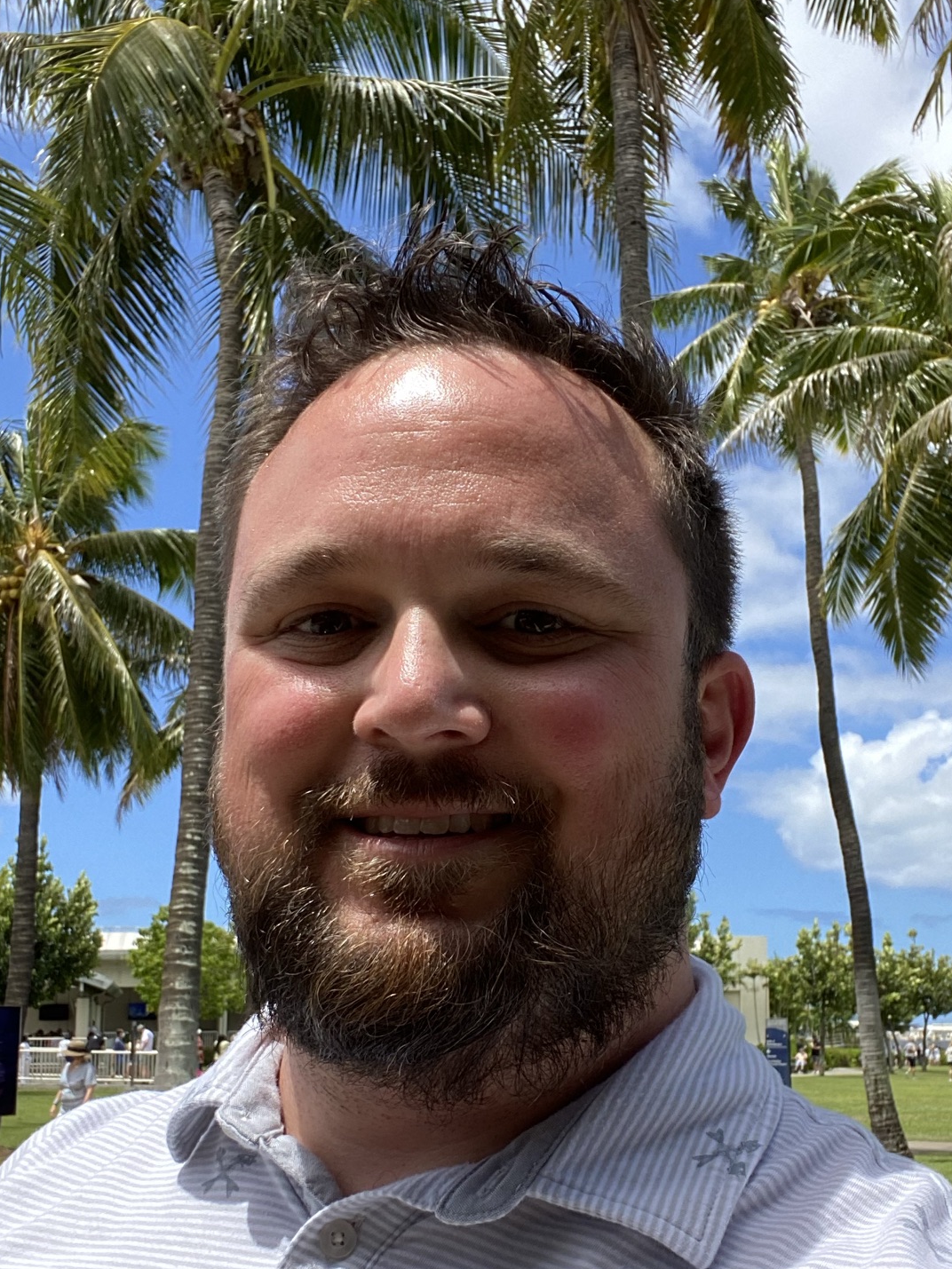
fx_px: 1577
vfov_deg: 43.6
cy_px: 769
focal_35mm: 43
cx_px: 539
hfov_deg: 33.6
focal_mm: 2.71
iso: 25
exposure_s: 1/378
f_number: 2.2
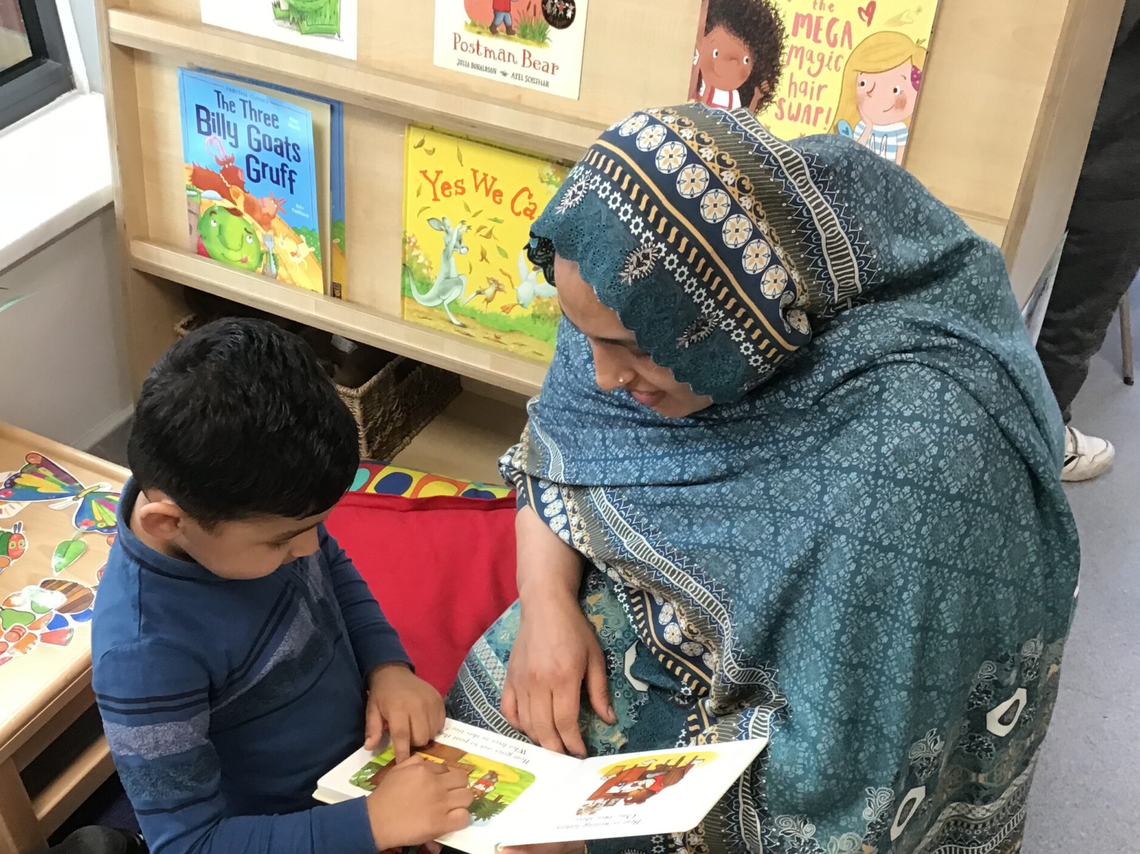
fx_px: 1383
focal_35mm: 42
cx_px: 566
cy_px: 559
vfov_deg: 34.1
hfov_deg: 44.8
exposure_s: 1/33
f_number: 2.4
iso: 100
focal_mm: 3.3
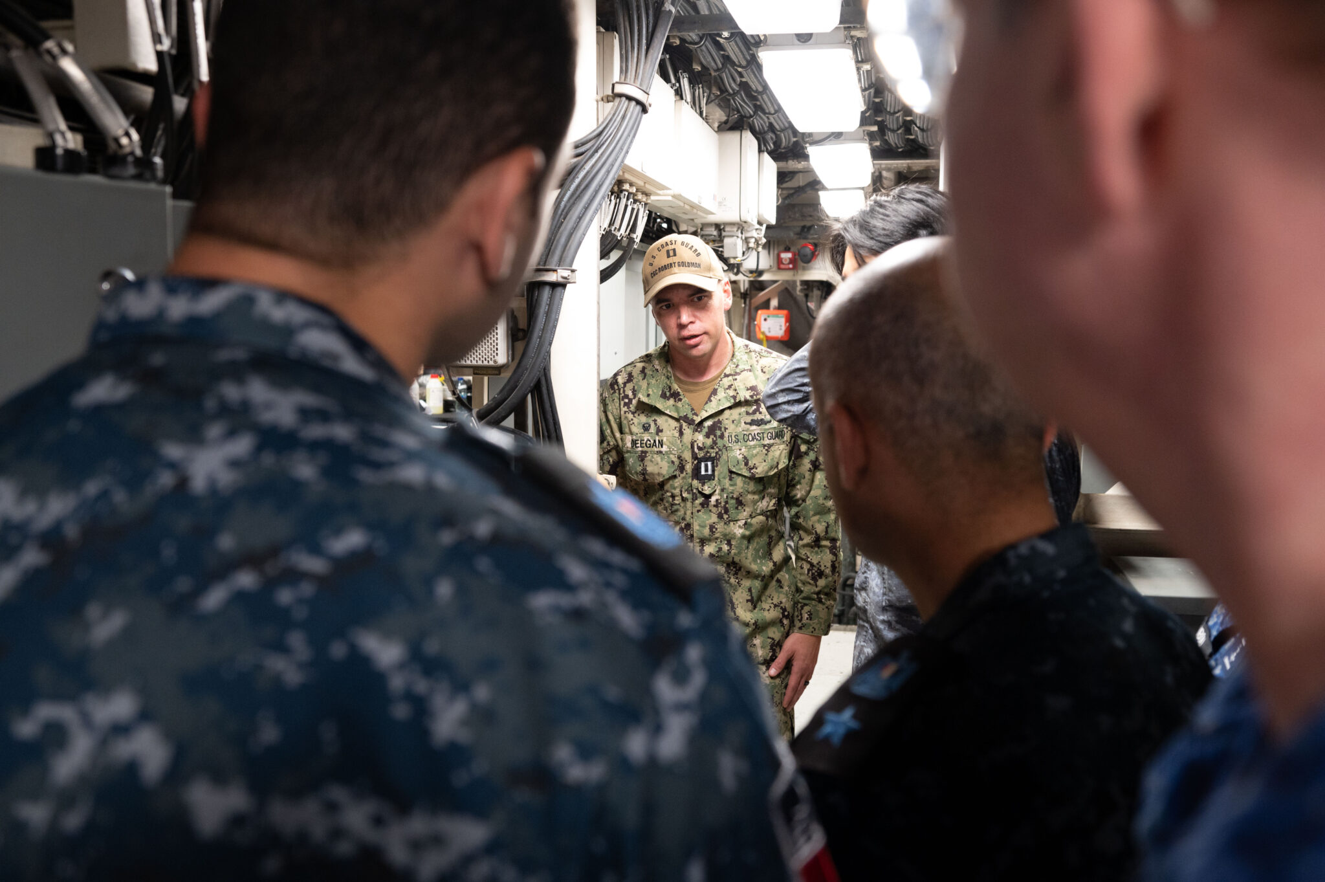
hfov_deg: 62.0
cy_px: 441
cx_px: 662
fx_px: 1104
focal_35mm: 30
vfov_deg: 43.6
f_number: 4
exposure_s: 1/125
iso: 2000
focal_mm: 30
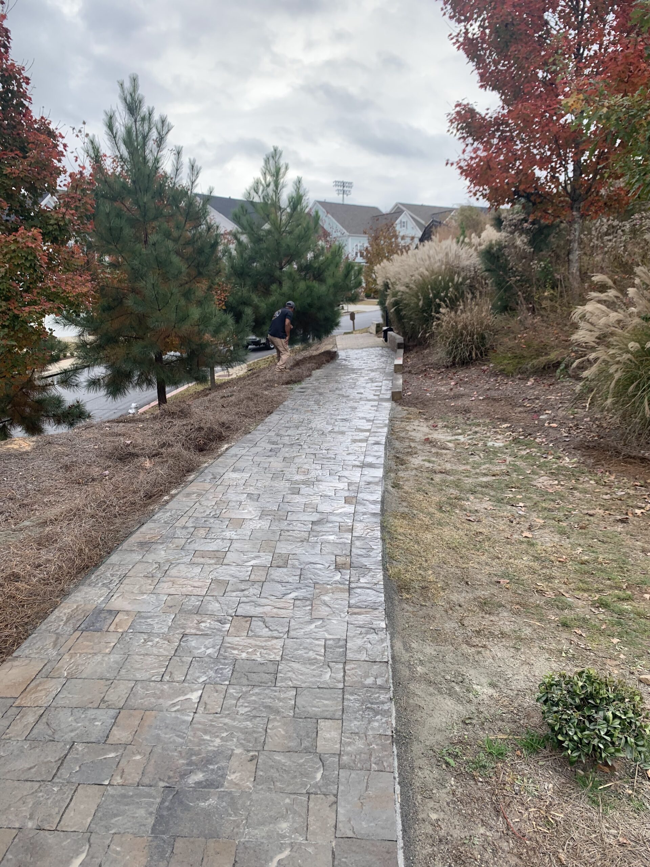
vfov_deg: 67.3
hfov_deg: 53.1
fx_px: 651
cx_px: 325
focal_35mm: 26
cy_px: 434
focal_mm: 4.25
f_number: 1.8
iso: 25
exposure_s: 1/502
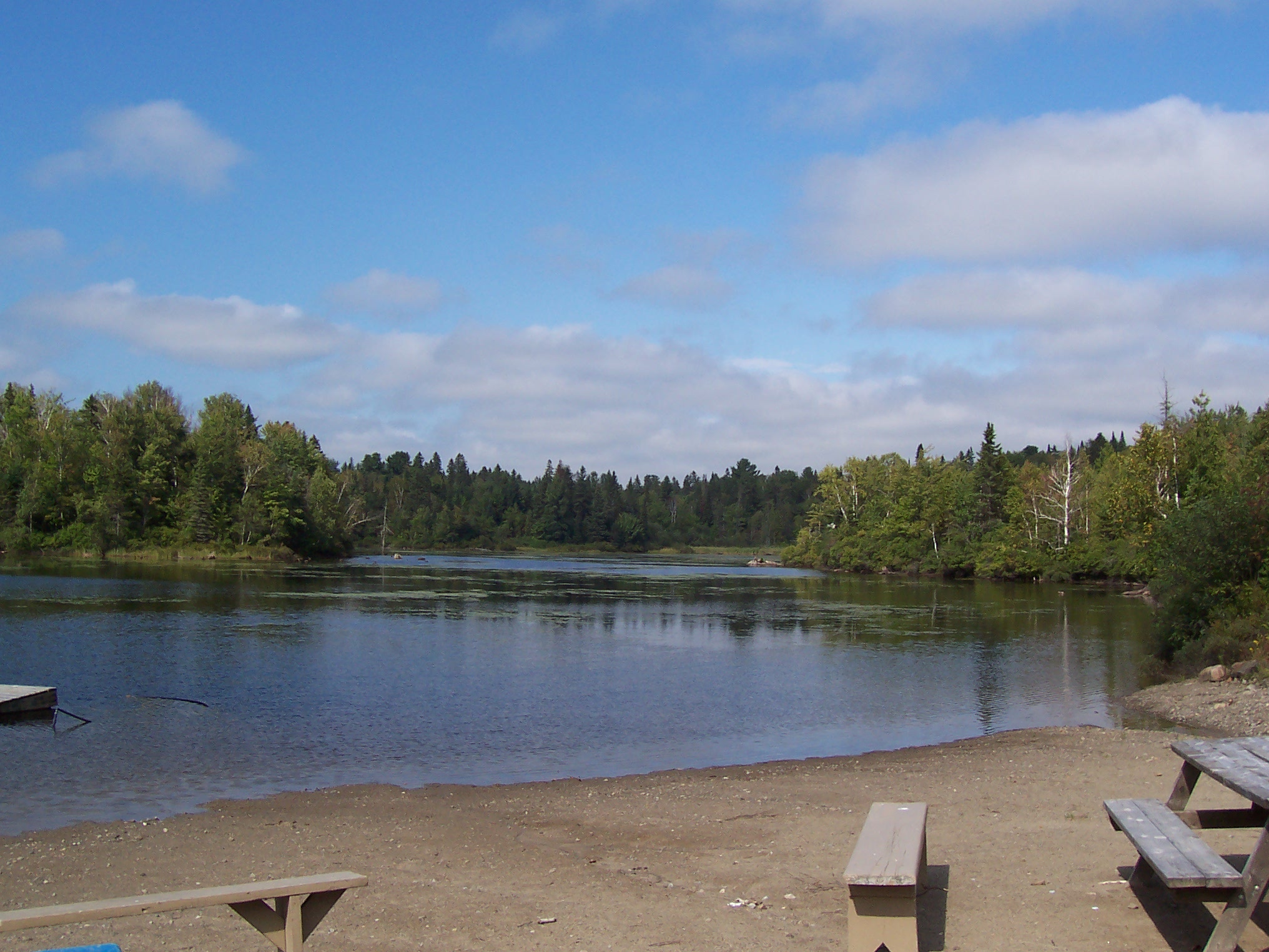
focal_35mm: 37
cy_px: 476
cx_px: 634
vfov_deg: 38.7
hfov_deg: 50.1
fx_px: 1356
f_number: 5.6
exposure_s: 1/750
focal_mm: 5.6
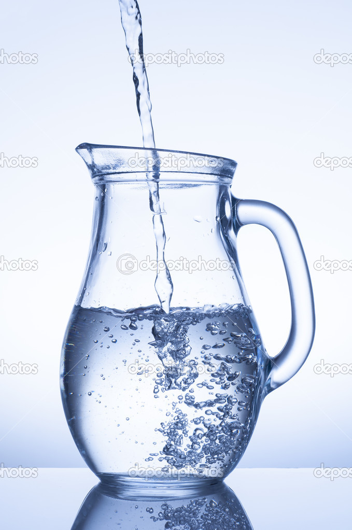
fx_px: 1324
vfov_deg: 22.7
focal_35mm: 90
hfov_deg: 15.1
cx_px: 176
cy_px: 265
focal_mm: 60
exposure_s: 1/100
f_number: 11
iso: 200
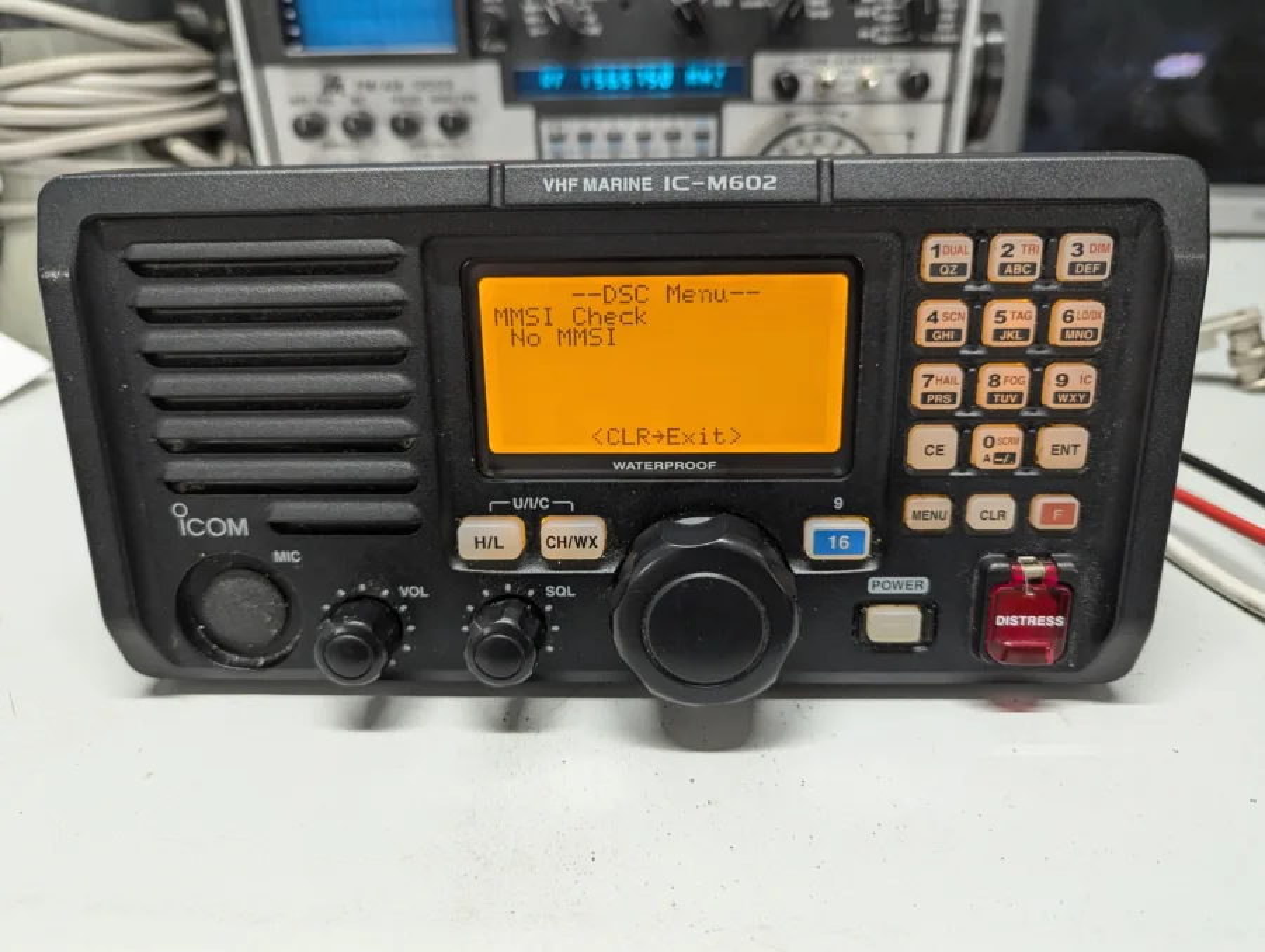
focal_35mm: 24
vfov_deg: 56.9
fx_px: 878
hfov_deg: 71.5
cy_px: 476
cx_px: 632
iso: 285
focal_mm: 6.81
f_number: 1.85
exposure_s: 1/77
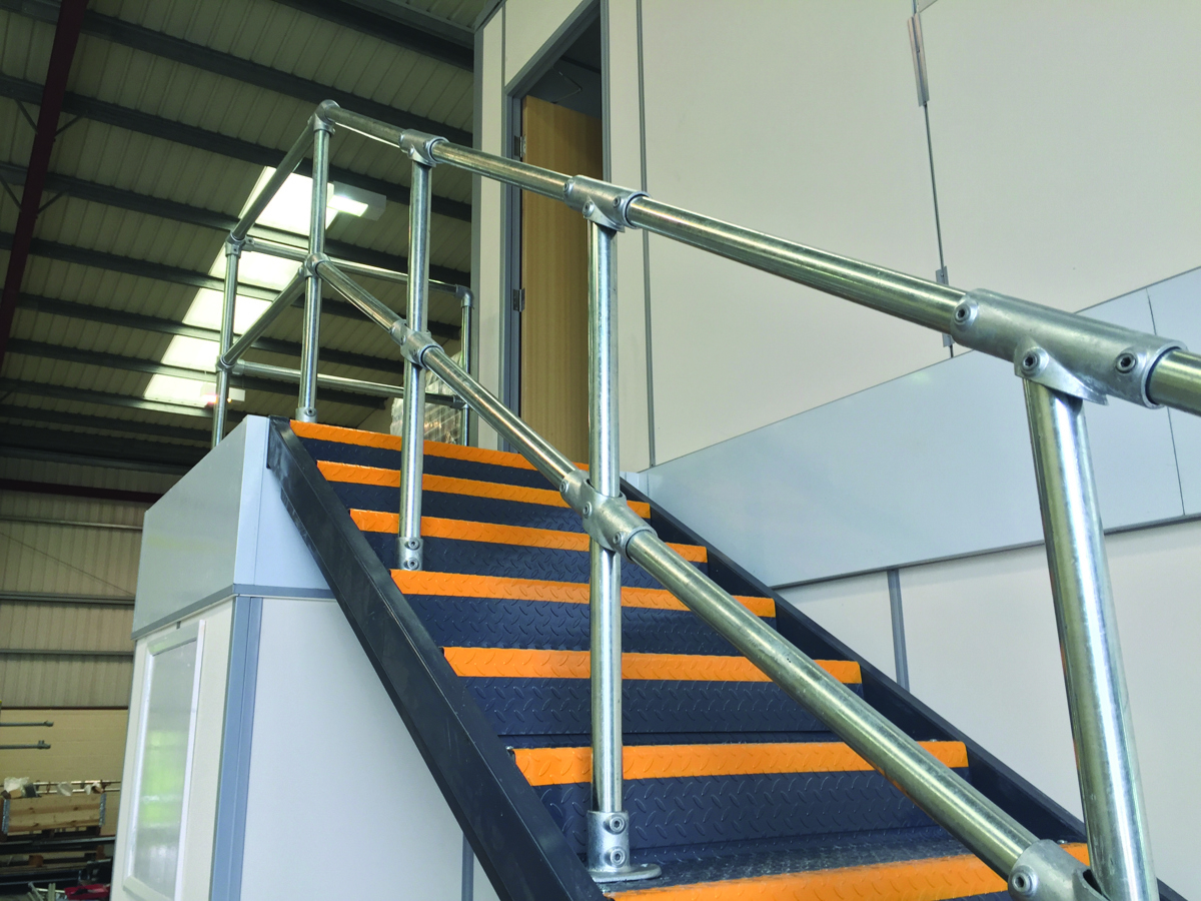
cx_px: 600
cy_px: 450
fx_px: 1006
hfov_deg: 61.7
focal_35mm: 29
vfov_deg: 48.2
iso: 32
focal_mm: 4.15
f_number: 2.2
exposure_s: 1/50
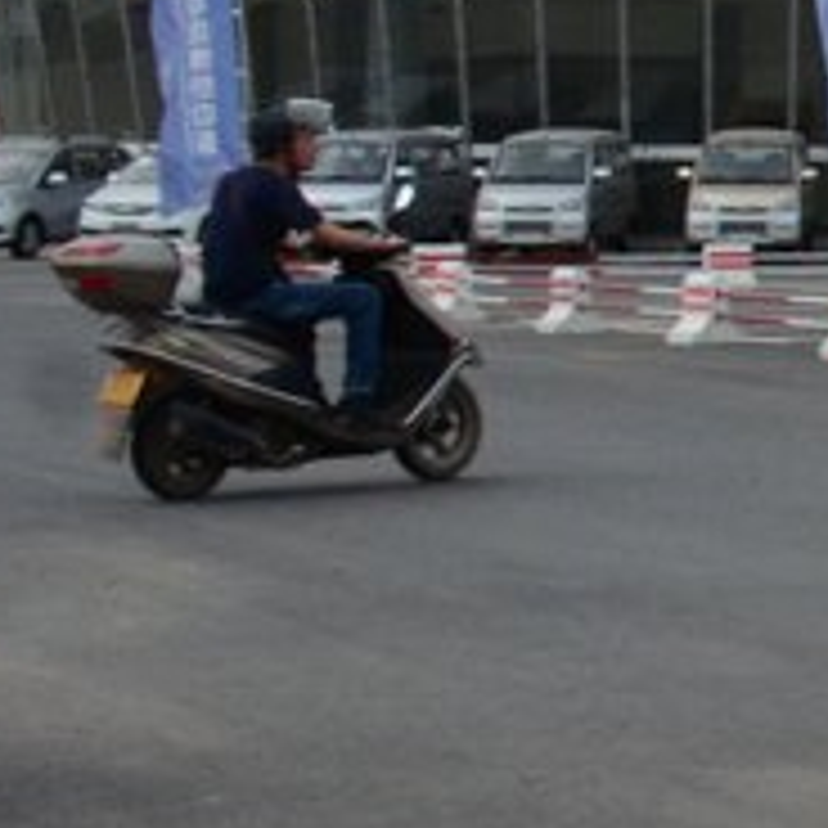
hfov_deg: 9.3
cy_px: 212
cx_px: 2493
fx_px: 4032
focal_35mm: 149
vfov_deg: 11.7
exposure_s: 1/2000
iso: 800
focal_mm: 18
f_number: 7.1
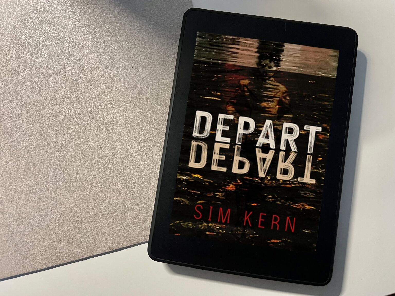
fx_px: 297
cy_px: 148
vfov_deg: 53.1
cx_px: 198
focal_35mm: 26
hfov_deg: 67.3
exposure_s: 1/60
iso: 400
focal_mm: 5.1
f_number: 1.6
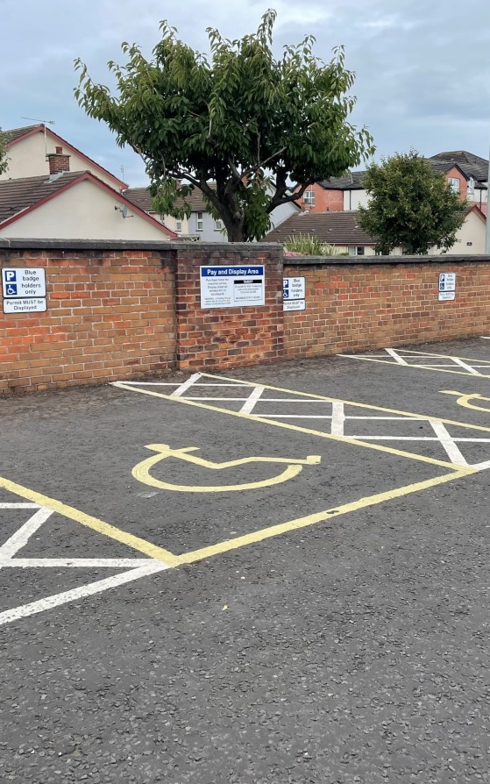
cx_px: 339
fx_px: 790
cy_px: 390
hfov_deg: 34.0
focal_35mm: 37
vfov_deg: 52.7
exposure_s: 1/1062
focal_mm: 4.2
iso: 32
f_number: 1.6
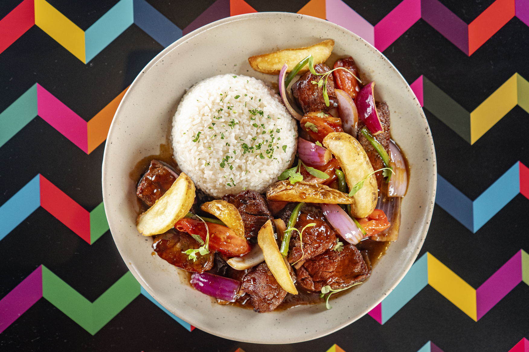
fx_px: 735
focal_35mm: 50
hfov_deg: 39.6
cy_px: 176
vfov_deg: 27.0
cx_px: 264
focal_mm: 50
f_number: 3.2
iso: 1250
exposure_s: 1/400
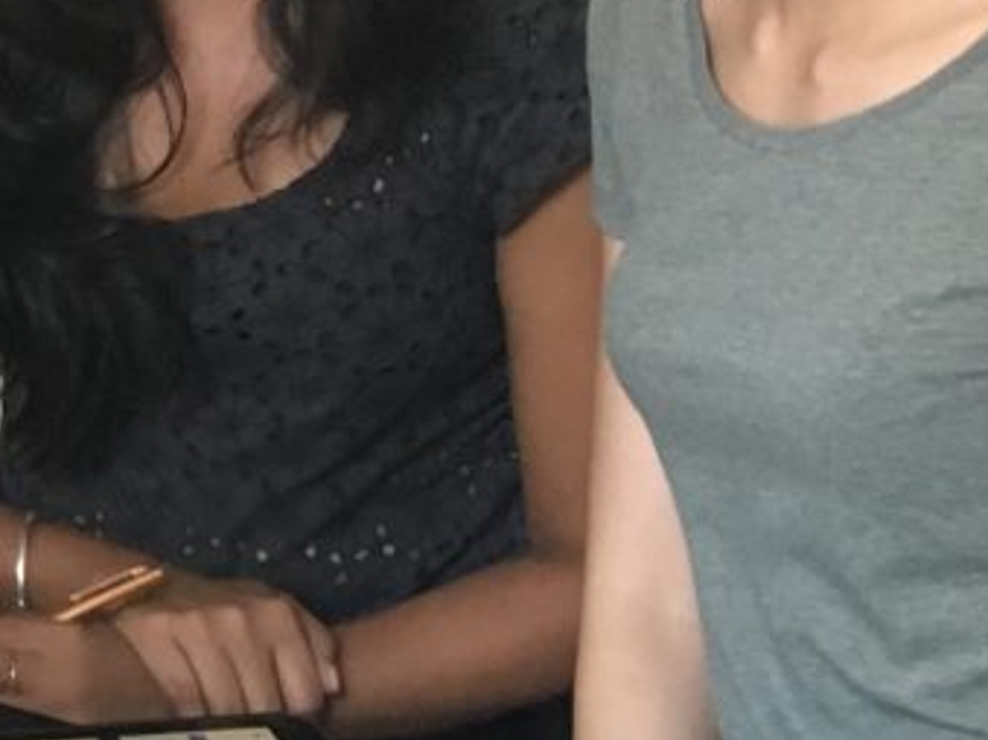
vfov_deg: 10.5
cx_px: -583
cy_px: -277
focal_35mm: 137
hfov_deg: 13.4
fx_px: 3909
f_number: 2.2
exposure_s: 1/33
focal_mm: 4.15
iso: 160
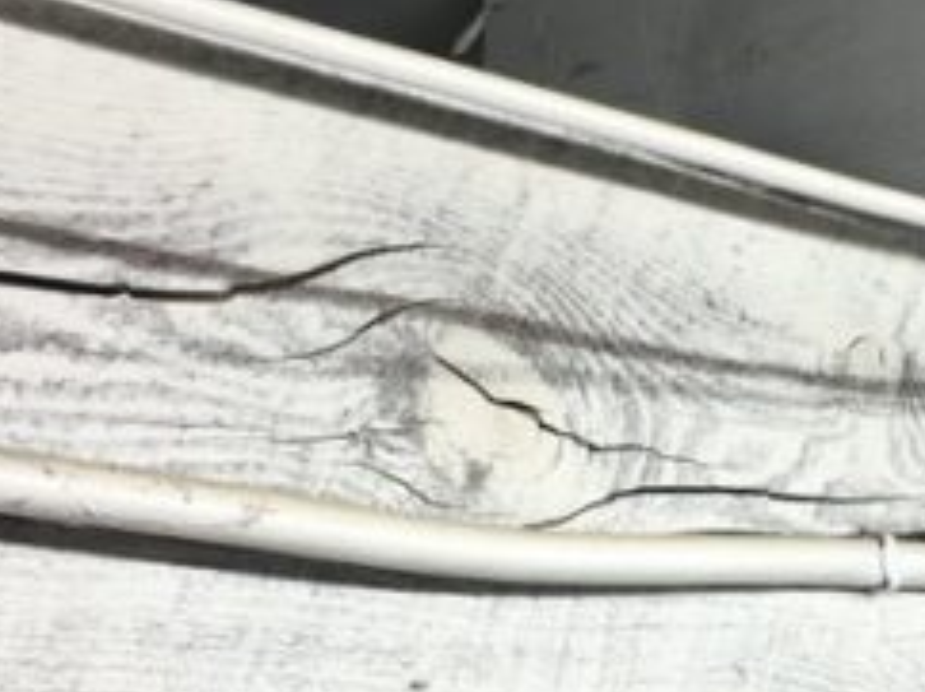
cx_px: 883
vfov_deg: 17.5
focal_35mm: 84
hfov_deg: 22.6
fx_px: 2242
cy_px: 499
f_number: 2.2
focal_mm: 4.15
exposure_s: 1/120
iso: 32
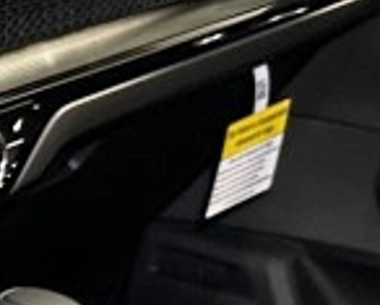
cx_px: -411
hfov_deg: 10.6
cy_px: 592
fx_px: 1846
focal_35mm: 164
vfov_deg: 8.9
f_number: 1.78
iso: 1000
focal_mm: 6.86
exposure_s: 1/30
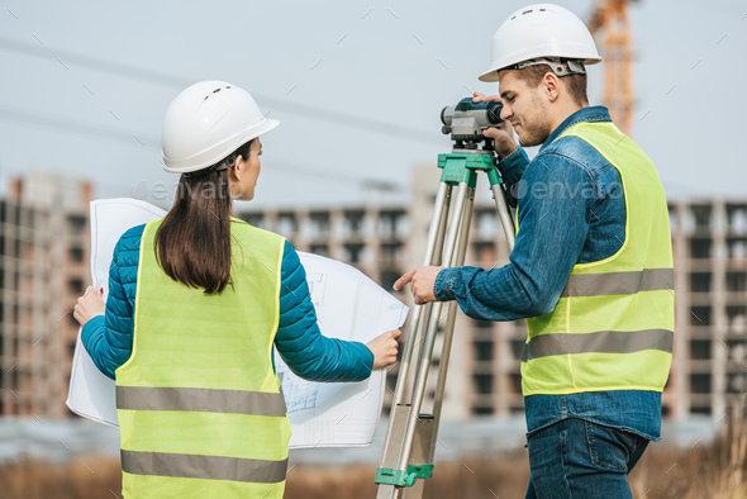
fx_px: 3321
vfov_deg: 8.6
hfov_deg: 12.8
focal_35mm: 160
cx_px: 374
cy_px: 250
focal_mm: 160
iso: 100
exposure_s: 1/400
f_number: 5
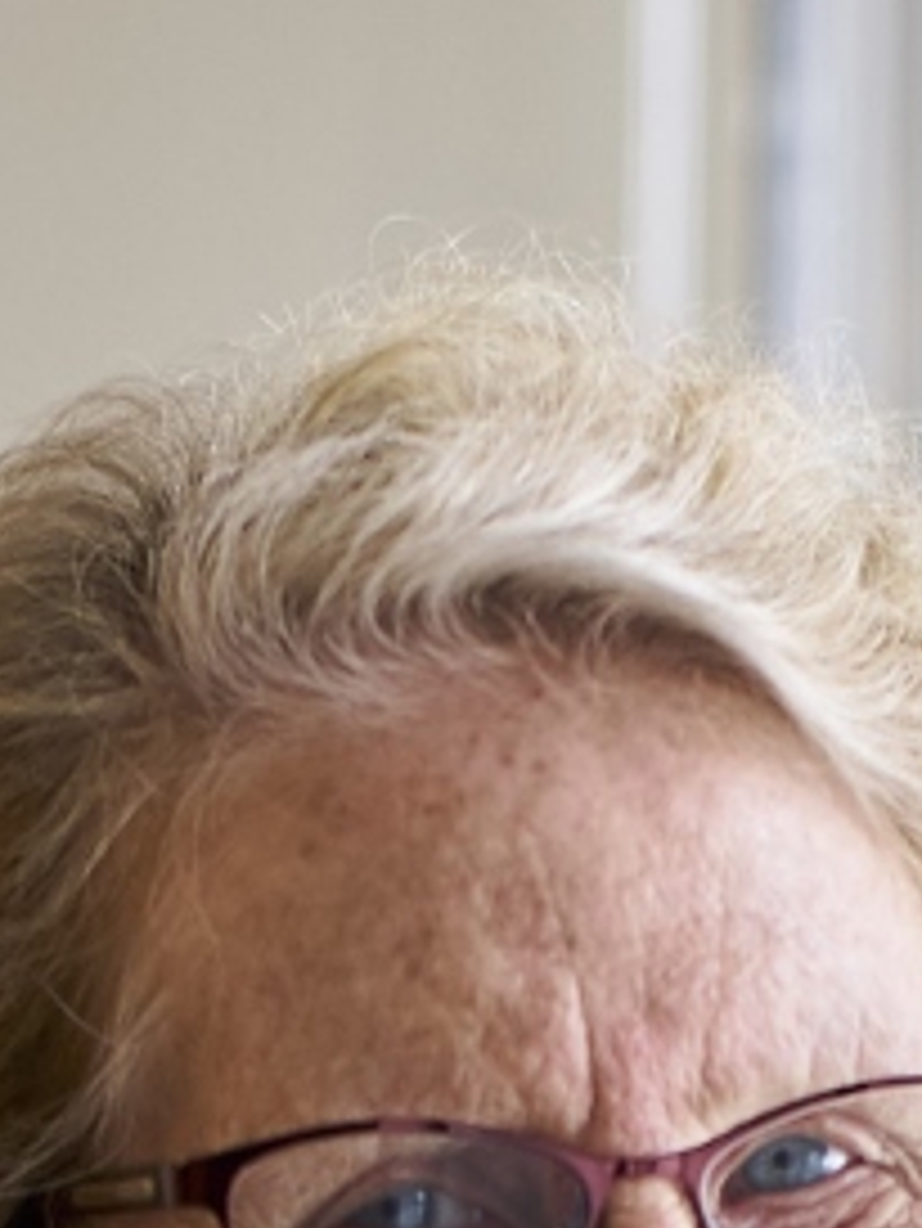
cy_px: 2218
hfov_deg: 5.6
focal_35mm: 264
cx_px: 477
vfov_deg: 7.3
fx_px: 9368
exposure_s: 1/125
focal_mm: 50
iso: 320
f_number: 2.8
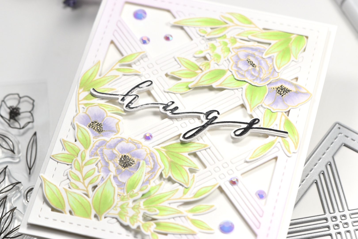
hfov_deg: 16.1
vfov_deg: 10.8
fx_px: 1268
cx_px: 179
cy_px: 120
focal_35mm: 128
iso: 100
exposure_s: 1/250
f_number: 8
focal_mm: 85
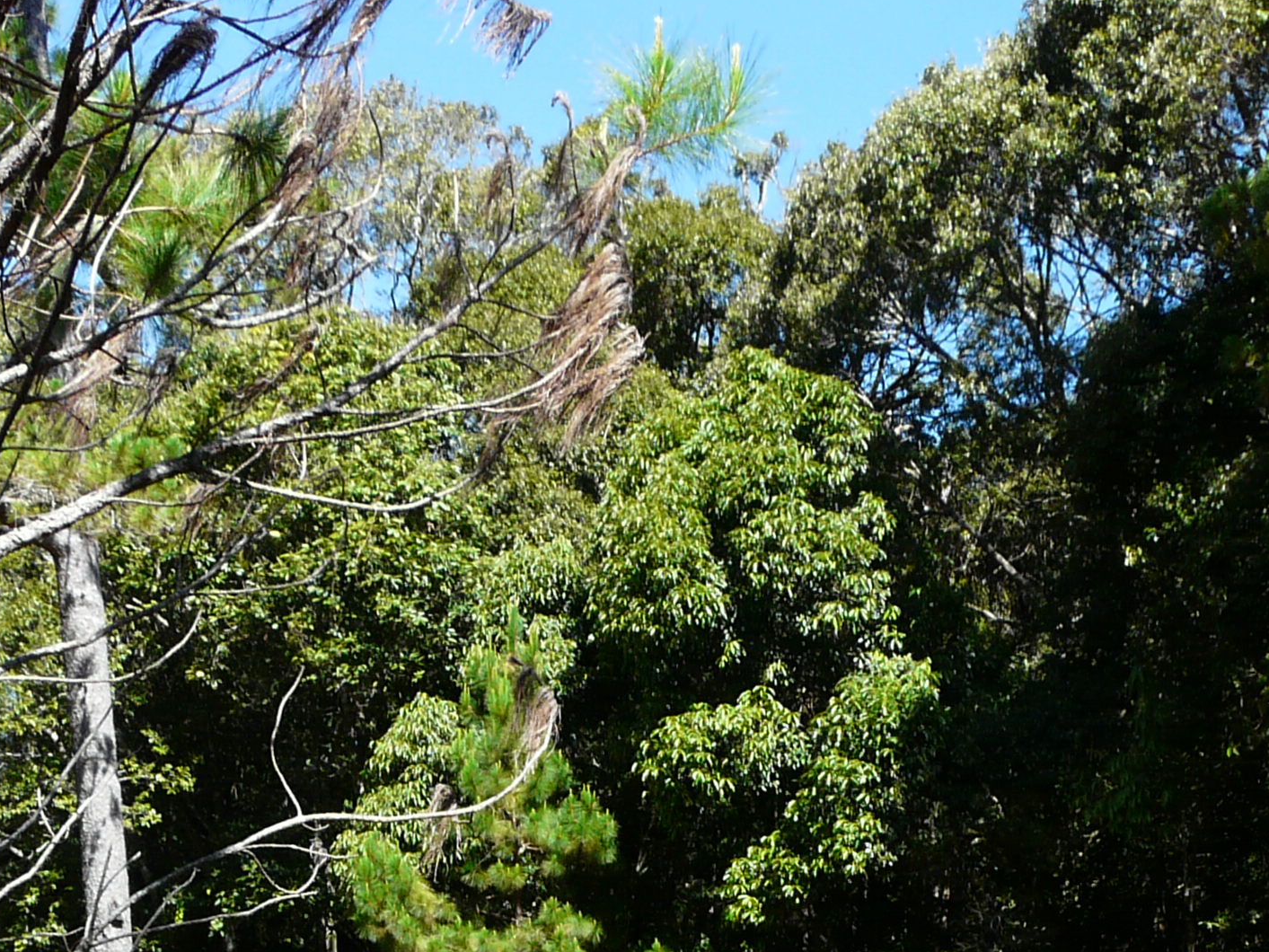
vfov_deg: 20.8
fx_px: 2456
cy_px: 1075
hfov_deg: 29.0
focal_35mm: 67
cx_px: 682
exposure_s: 1/200
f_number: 4.5
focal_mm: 4.7
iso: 100
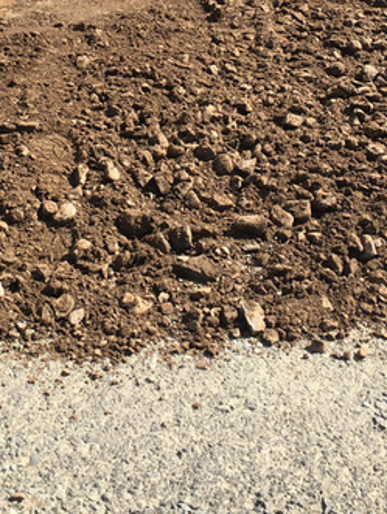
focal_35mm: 70
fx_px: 1041
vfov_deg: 26.2
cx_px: 138
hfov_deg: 21.0
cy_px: -11
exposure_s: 1/693
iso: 25
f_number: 2.2
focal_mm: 4.15
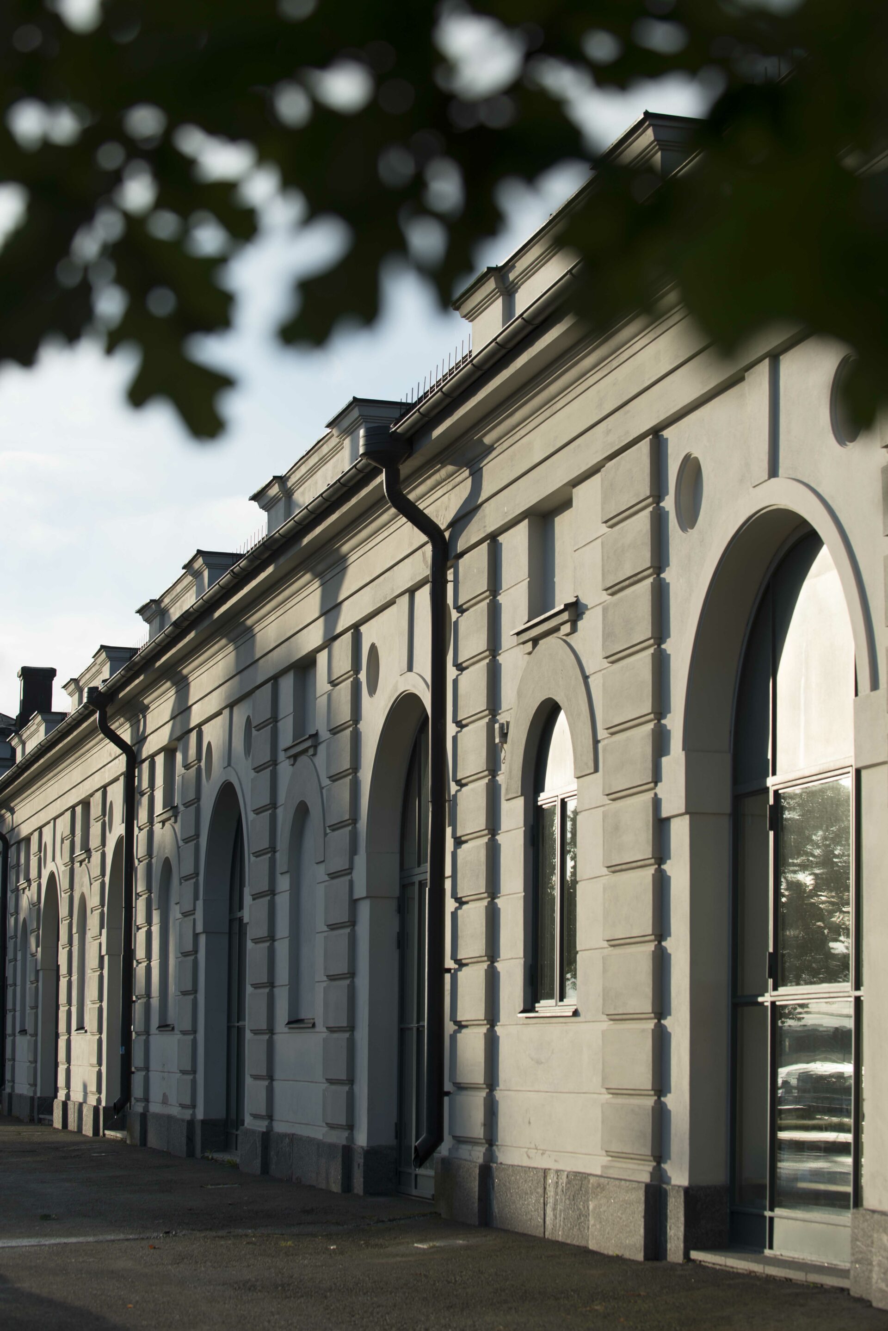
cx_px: 444
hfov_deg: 19.5
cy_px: 666
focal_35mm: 70
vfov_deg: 28.8
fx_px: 2588
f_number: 5.6
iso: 100
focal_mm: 70
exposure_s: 1/500
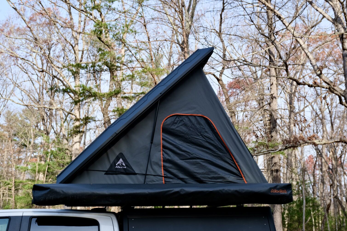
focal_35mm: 38
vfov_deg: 35.0
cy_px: 114
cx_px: 169
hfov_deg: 50.7
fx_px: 366
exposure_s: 1/320
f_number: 5.6
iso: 320
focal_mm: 24.2
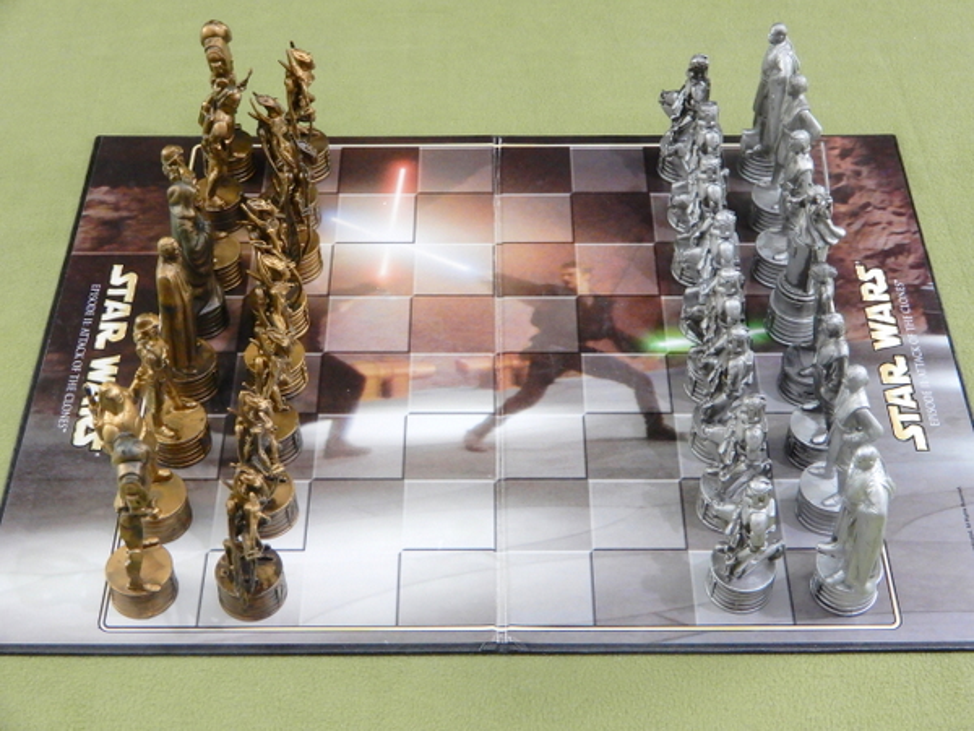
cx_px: 487
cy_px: 366
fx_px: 1604
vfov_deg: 25.7
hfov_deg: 33.8
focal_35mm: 57
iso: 400
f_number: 4.5
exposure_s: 1/25
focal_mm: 10.2
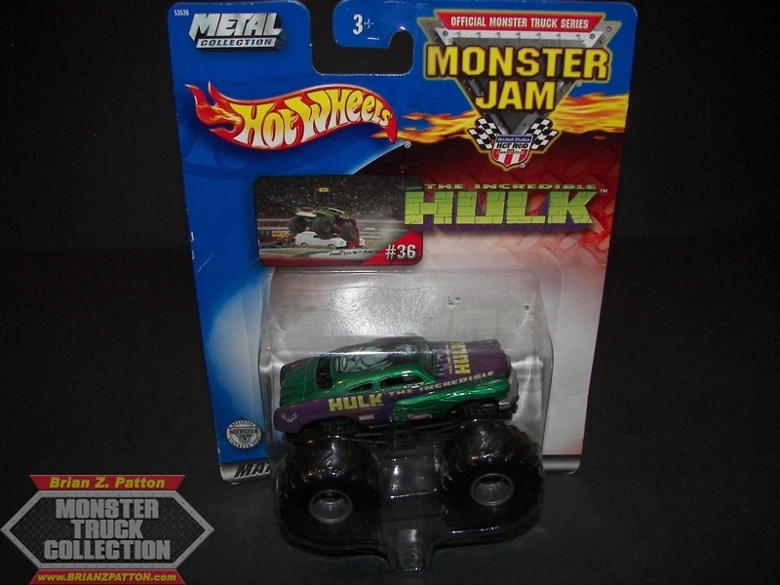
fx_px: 811
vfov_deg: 39.7
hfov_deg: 51.4
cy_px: 292
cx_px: 390
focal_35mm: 36
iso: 100
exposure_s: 1/30
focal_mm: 6
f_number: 2.8
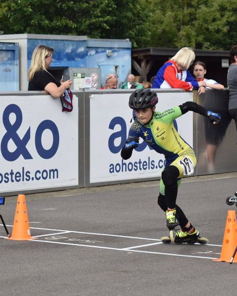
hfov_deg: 10.4
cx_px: 144
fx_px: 1306
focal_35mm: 149
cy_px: 149
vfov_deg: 12.9
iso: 400
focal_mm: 70
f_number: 6.3
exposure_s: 1/1600
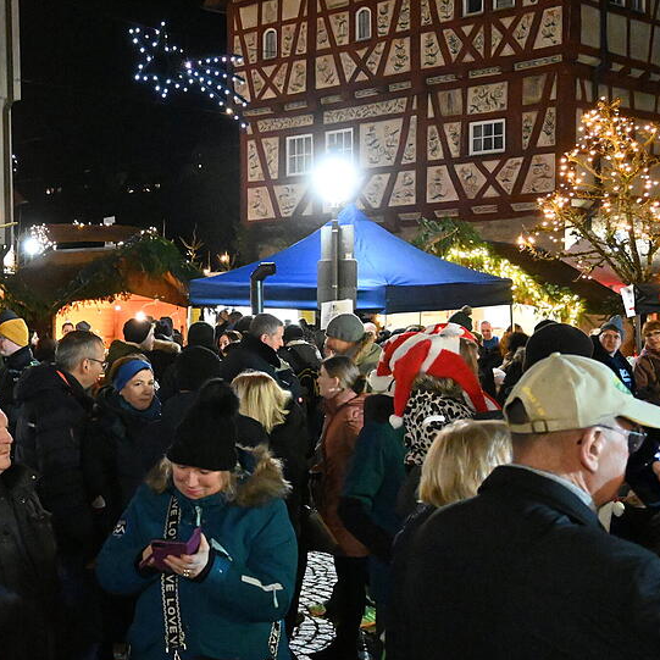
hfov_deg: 30.1
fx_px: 1191
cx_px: 113
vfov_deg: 31.0
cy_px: 334
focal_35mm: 55
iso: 12800
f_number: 4
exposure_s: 1/50
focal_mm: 22.5
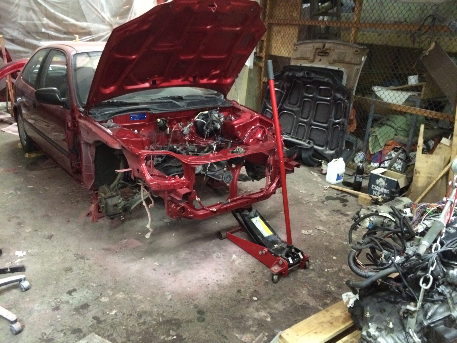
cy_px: 172
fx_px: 383
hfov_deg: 61.7
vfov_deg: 48.2
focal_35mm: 29
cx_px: 228
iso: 500
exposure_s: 1/17
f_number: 2.2
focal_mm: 4.15
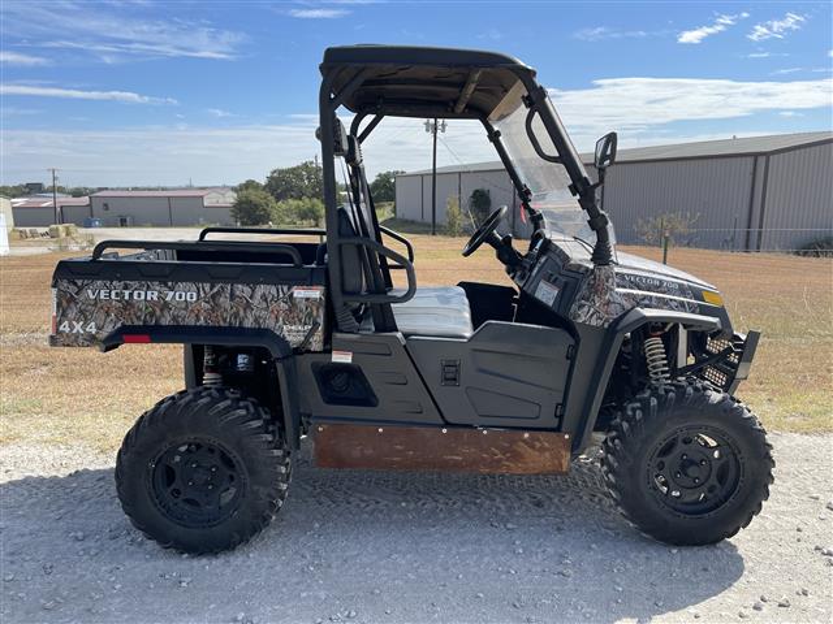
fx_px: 626
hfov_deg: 67.3
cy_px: 312
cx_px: 416
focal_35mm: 26
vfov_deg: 53.1
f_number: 1.6
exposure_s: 1/3003
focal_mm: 5.1
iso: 32
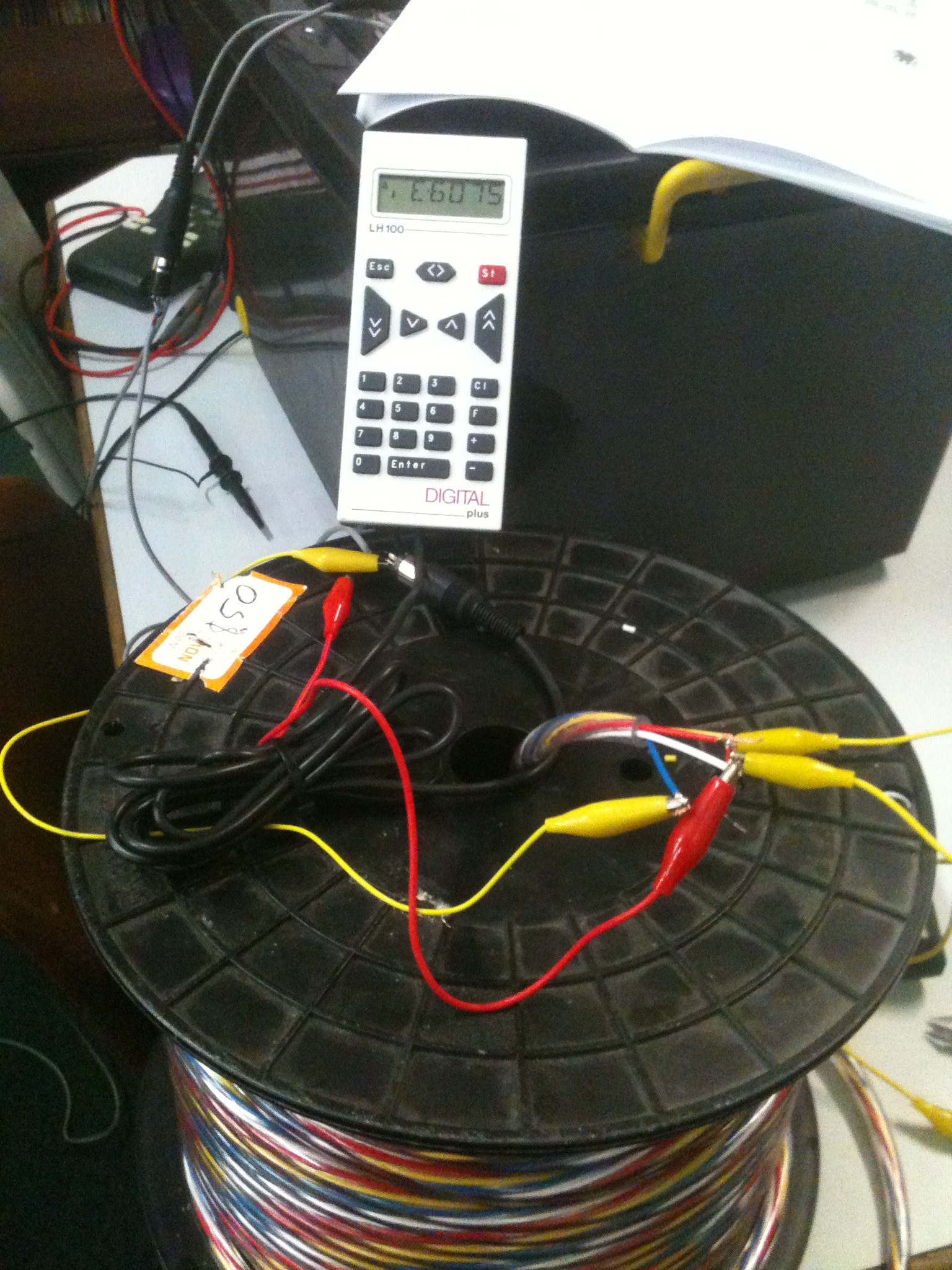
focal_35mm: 35
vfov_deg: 52.6
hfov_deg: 40.7
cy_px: 635
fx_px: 1283
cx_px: 476
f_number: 2.8
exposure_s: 1/15
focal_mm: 3.85
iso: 500
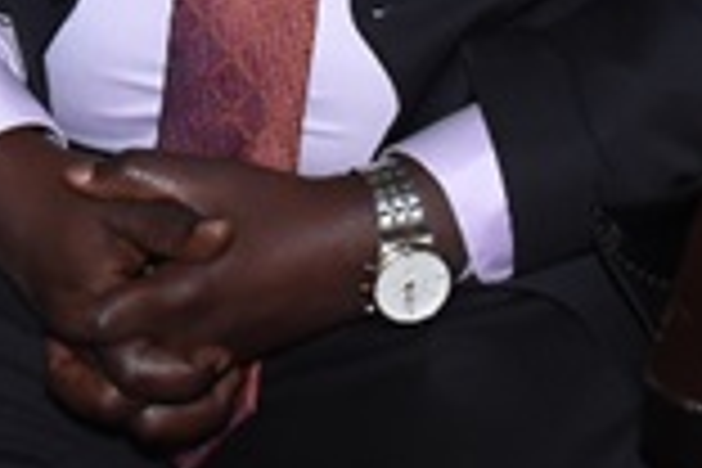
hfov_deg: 10.1
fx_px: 3878
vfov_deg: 6.7
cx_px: -306
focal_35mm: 199
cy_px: -428
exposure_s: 1/100
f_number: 5
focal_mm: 23
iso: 1250
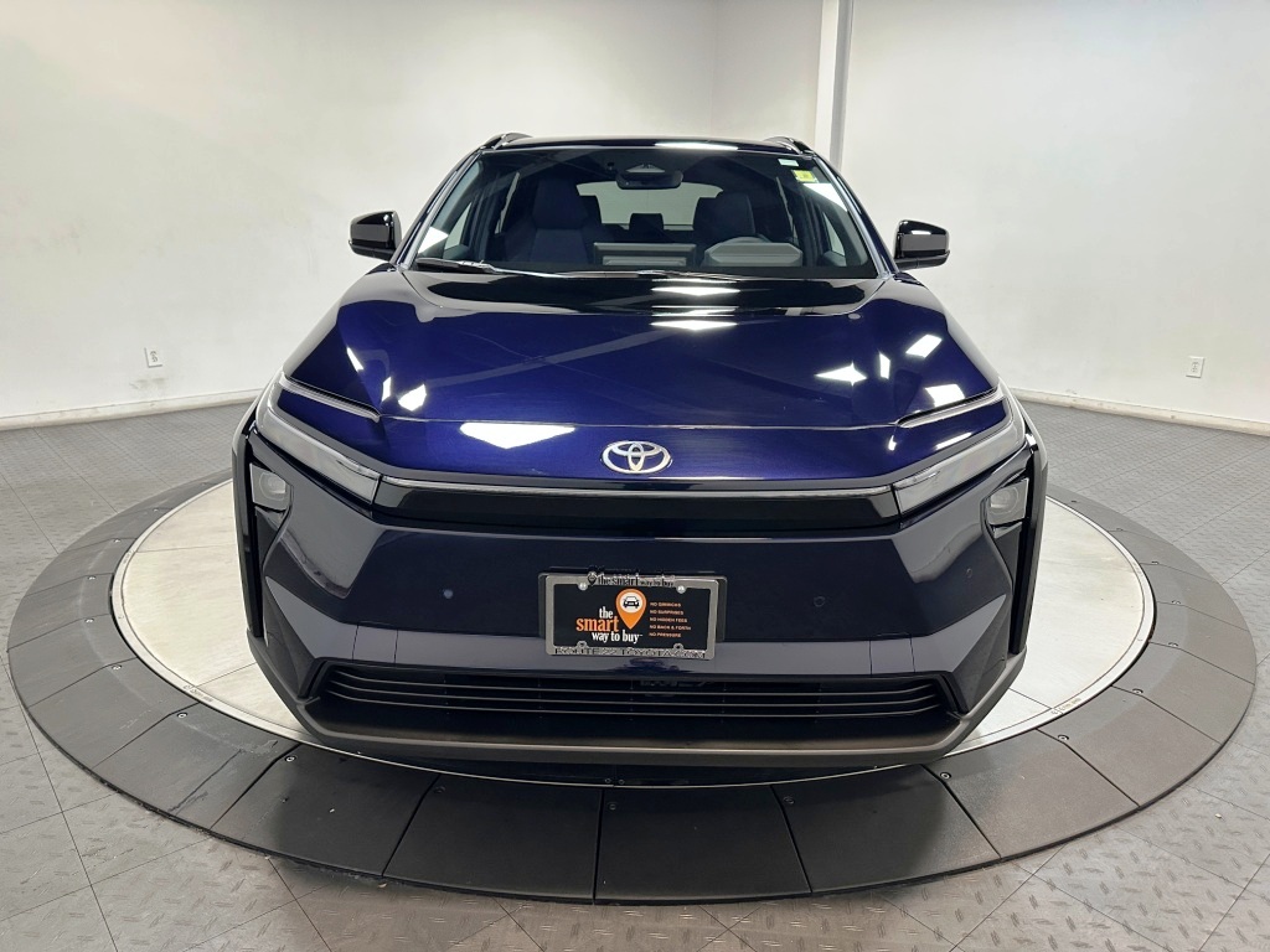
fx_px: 881
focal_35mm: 24
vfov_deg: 56.8
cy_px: 476
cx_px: 635
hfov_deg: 71.6
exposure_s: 1/60
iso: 400
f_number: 1.78
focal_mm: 6.86
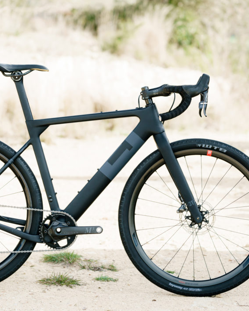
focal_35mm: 245
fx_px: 2258
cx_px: 101
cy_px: 155
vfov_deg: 7.9
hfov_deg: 6.3
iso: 320
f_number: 5.6
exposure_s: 1/500
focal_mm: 173
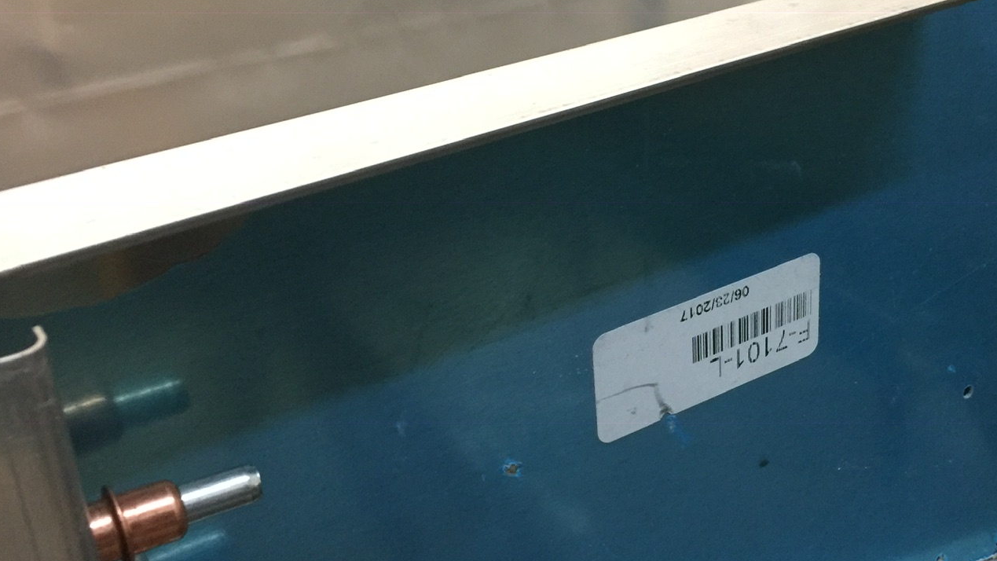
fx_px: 1348
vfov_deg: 23.5
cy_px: 302
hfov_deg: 39.9
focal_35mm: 51
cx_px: 687
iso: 160
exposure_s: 1/15
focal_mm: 4.15
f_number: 2.2
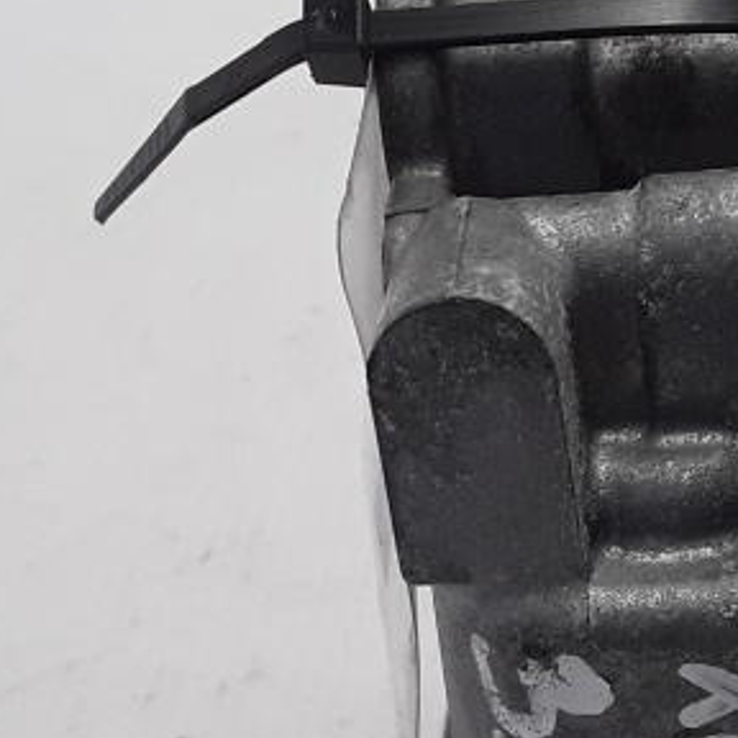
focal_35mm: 85
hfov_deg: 20.0
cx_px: 682
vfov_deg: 20.2
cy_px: 566
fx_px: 2050
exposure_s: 1/33
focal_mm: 2.91
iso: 40
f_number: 1.9
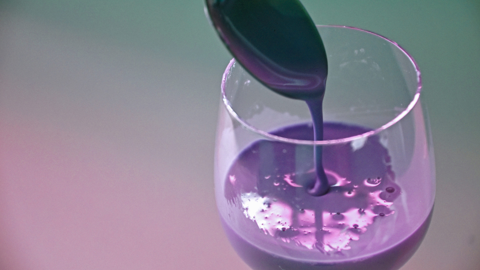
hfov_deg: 19.3
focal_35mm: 111
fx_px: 1413
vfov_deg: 10.9
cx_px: 238
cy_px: 119
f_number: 4
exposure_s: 1/60
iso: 400
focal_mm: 70
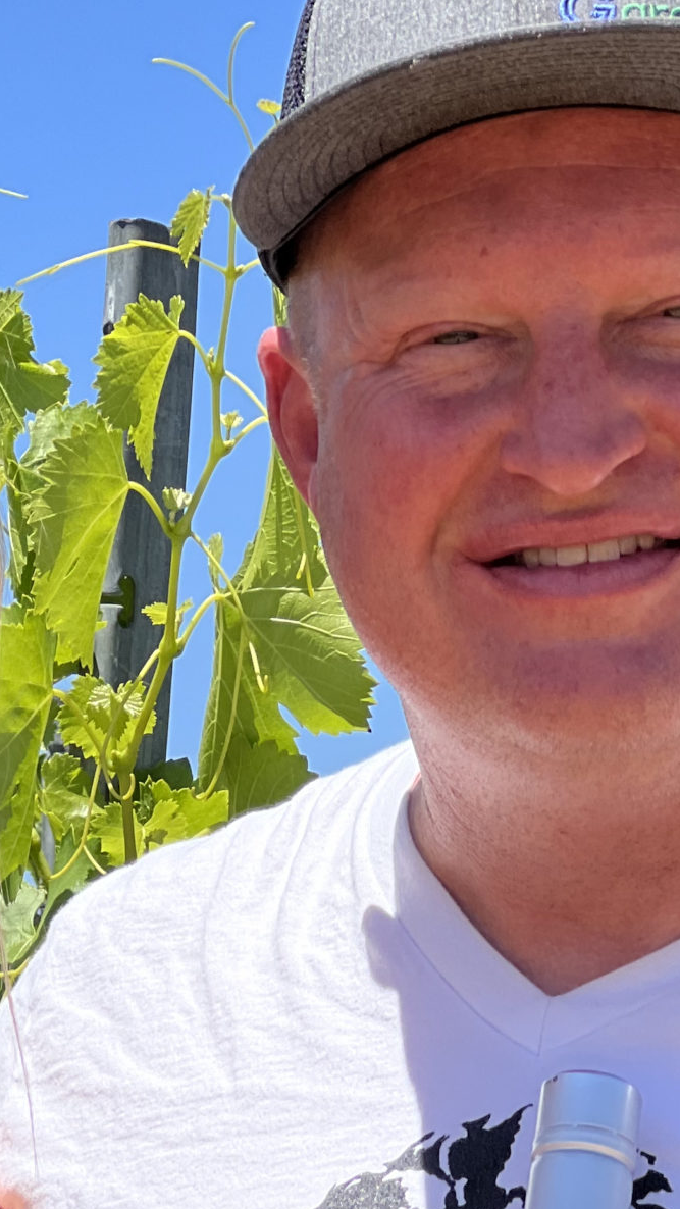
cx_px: 13
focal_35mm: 181
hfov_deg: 6.7
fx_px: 5803
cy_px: 1222
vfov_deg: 11.8
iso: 32
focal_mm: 9
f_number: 2.8
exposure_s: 1/296
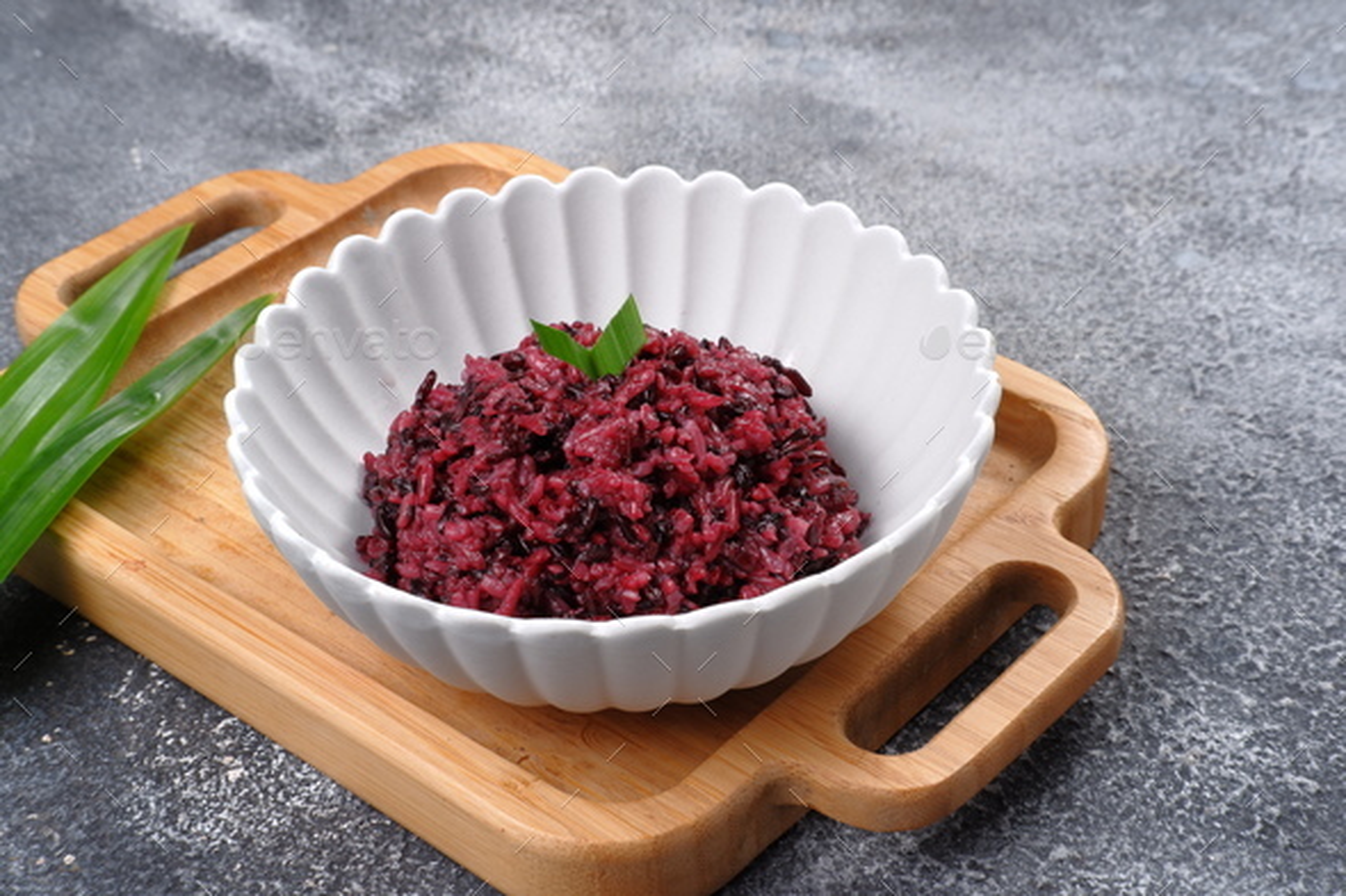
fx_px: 1981
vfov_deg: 25.5
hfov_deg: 37.5
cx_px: 673
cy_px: 448
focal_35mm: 53
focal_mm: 35
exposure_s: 1/125
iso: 100
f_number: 13
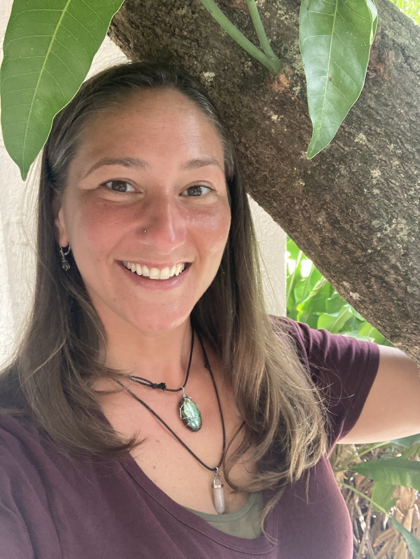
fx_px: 517
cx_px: 210
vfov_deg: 56.8
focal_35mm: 32
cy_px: 280
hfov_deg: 44.2
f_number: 2.2
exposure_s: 1/60
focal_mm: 2.87
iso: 250
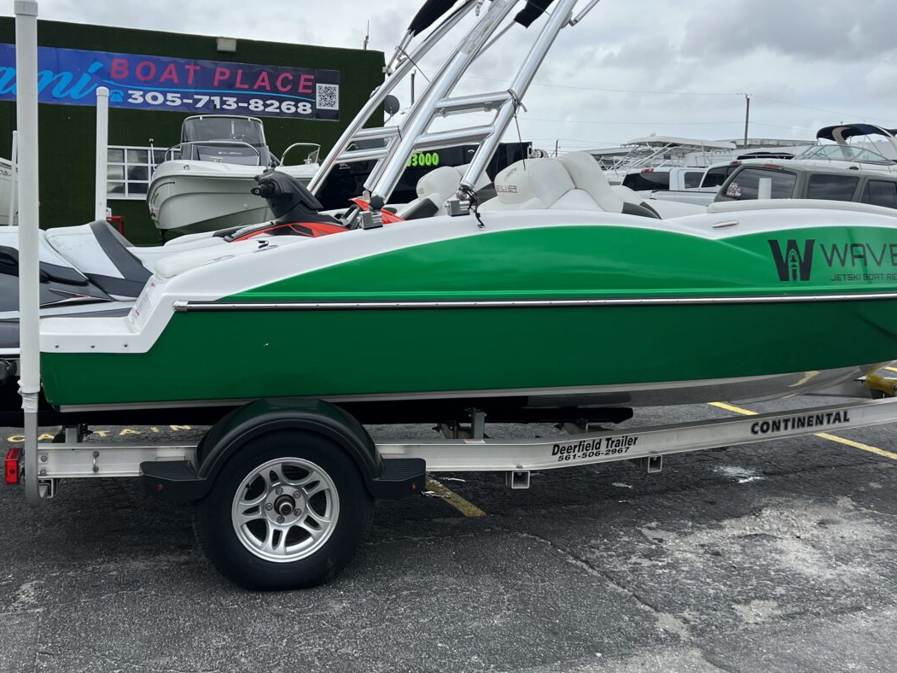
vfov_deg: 37.7
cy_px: 319
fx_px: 985
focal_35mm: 38
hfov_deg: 48.8
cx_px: 387
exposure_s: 1/3968
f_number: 1.5
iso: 50
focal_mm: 5.7
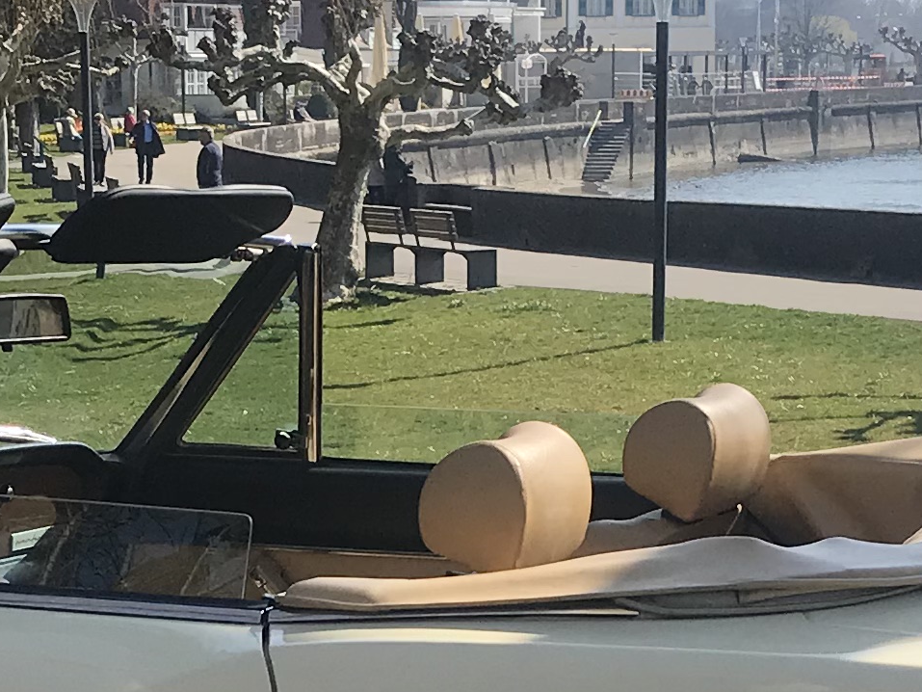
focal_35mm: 118
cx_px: 395
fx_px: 3143
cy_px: 747
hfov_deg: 16.7
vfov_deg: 12.4
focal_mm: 3.99
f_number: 1.8
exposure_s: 1/2457
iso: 20
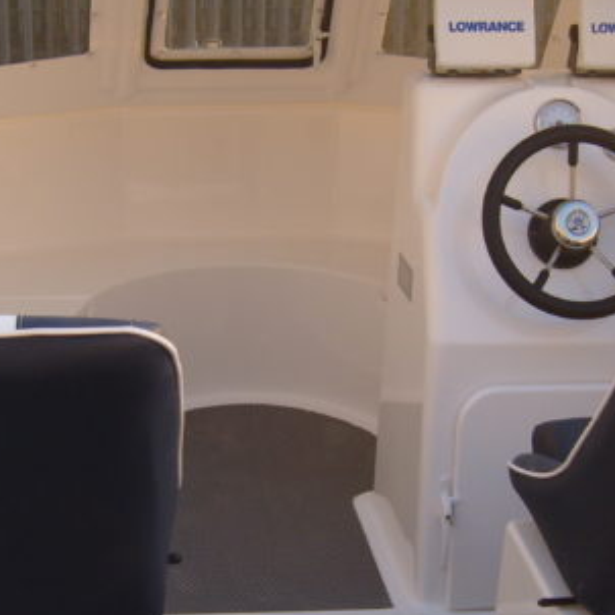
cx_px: 228
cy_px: 407
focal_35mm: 82
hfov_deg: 21.1
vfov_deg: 21.1
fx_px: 1648
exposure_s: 1/125
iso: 80
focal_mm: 7.4
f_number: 2.8
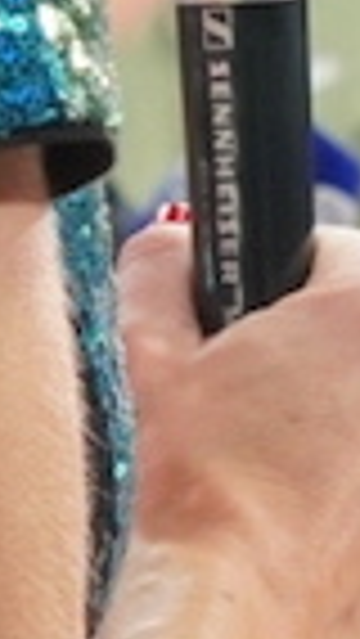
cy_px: -50
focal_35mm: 446
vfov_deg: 4.8
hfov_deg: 2.6
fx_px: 7552
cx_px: 1548
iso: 1250
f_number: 4
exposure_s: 1/160
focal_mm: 28.7
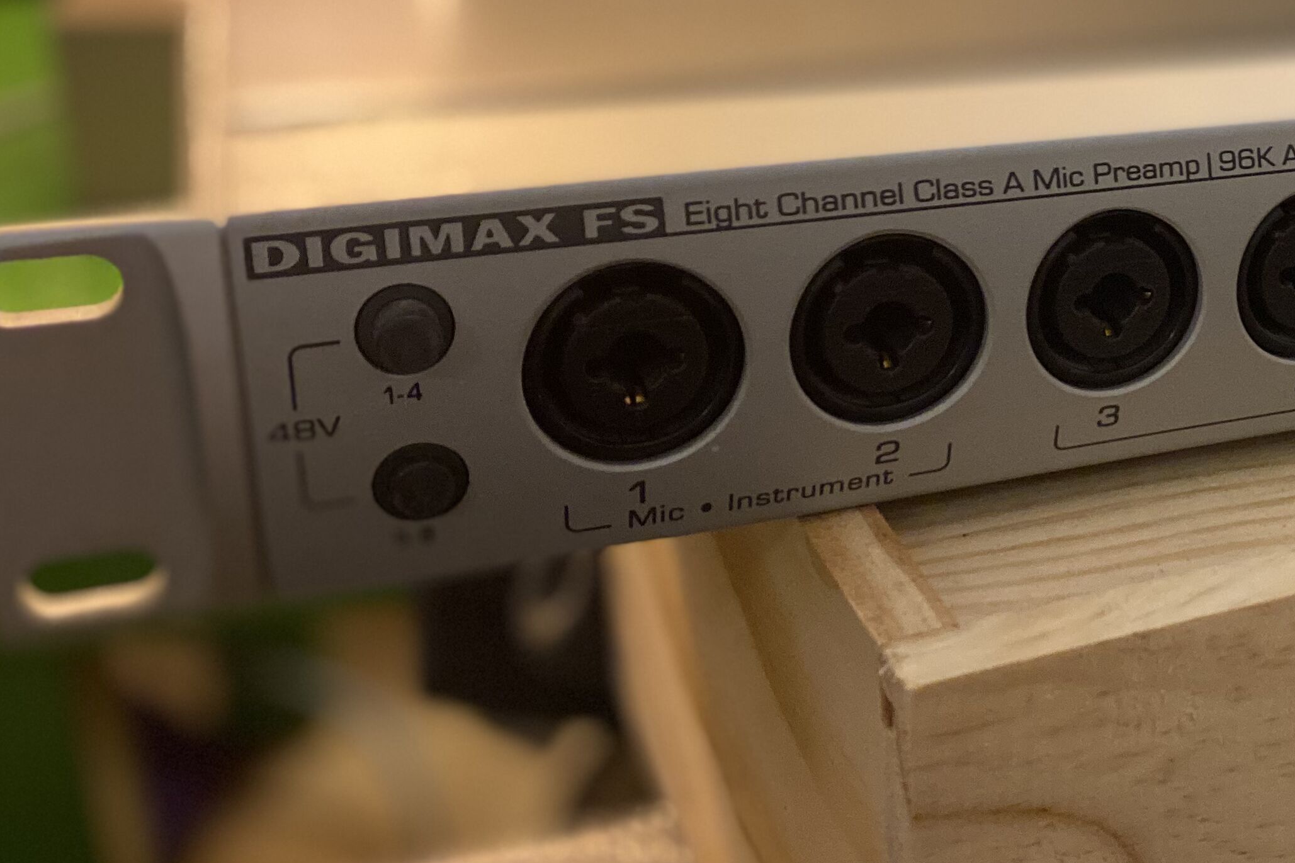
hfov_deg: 34.6
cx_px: 1248
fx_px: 1906
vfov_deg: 25.3
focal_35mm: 53
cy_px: 232
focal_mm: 4.25
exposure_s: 1/39
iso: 500
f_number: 1.8
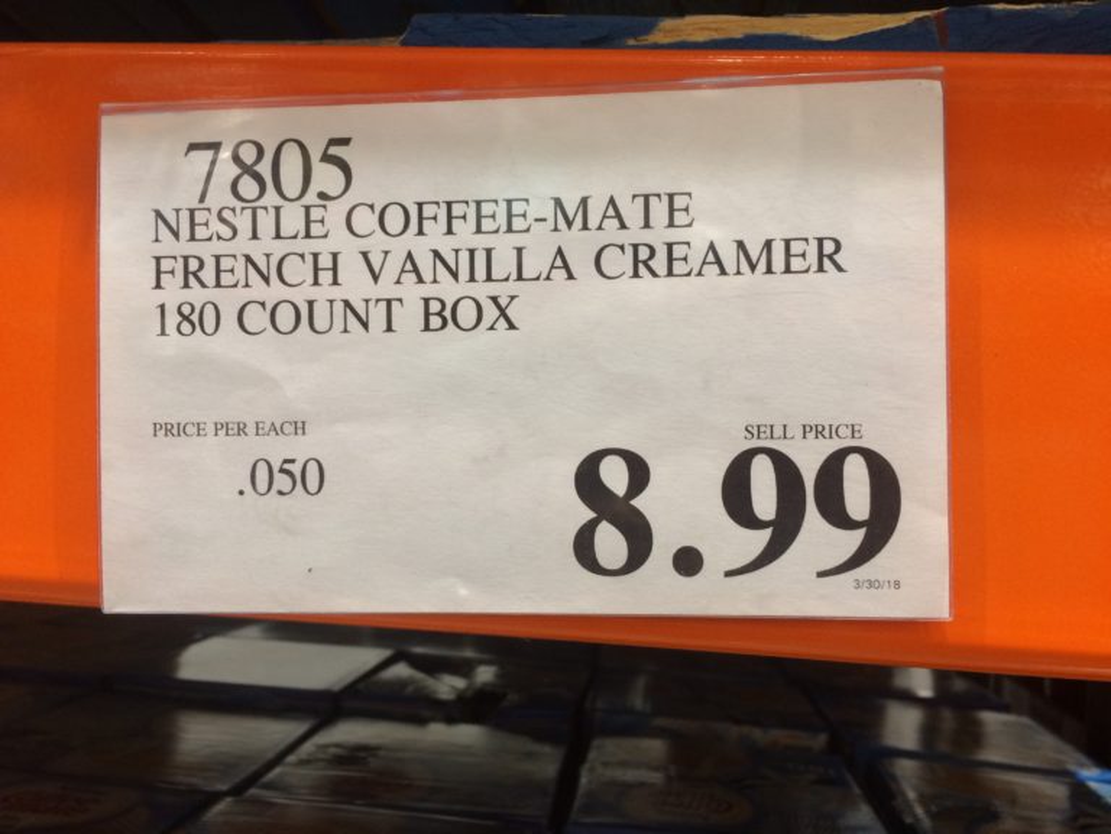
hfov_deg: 61.7
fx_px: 931
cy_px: 417
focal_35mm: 29
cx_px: 556
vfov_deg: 48.2
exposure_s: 1/33
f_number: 2.2
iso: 160
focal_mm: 4.15
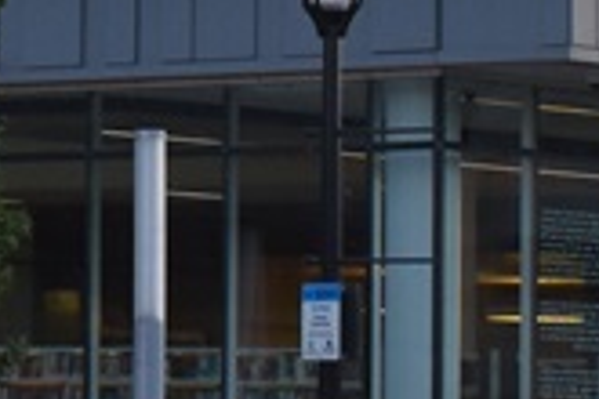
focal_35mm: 330
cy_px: -408
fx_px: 5487
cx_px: -396
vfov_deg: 4.1
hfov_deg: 6.2
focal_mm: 29
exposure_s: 1/1000
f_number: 4.5
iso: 400
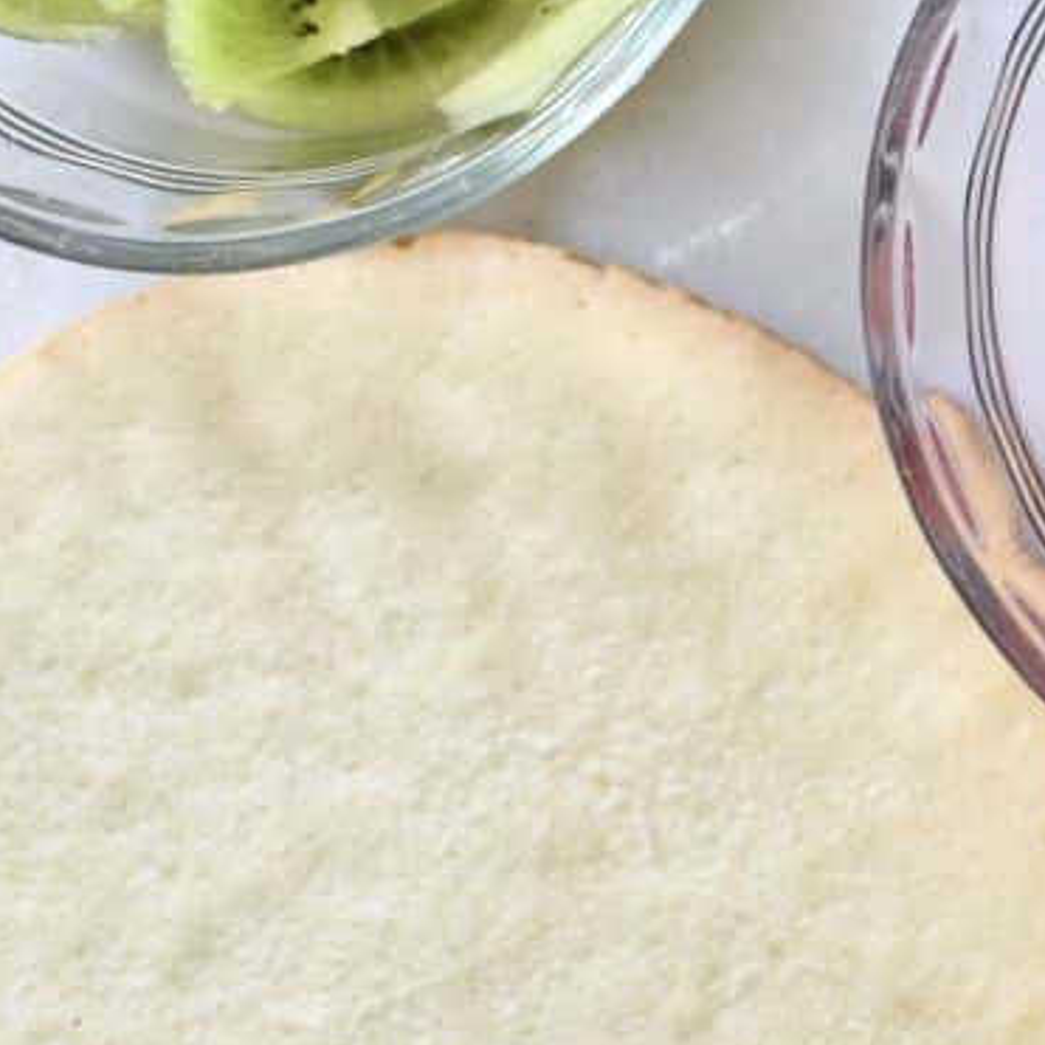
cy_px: 400
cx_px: 1749
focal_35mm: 111
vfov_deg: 15.7
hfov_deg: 14.3
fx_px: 3783
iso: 640
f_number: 3.8
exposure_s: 1/100
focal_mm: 21
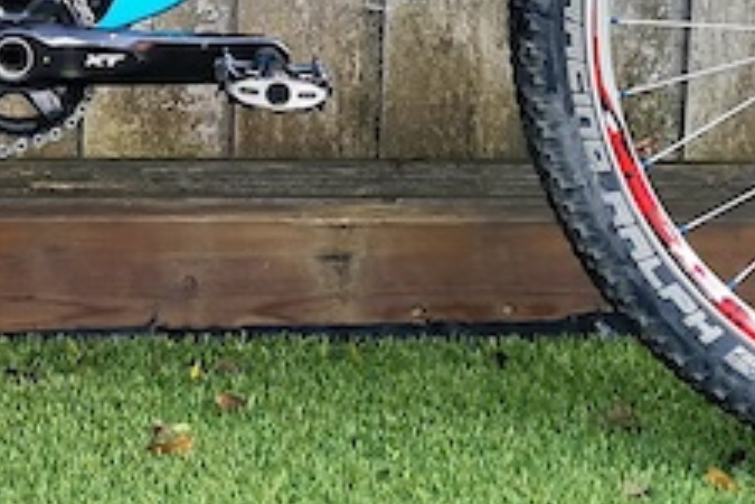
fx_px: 2789
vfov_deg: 10.0
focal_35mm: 133
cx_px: 191
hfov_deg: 15.3
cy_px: -279
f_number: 1.4
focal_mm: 4.66
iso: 80
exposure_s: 1/100
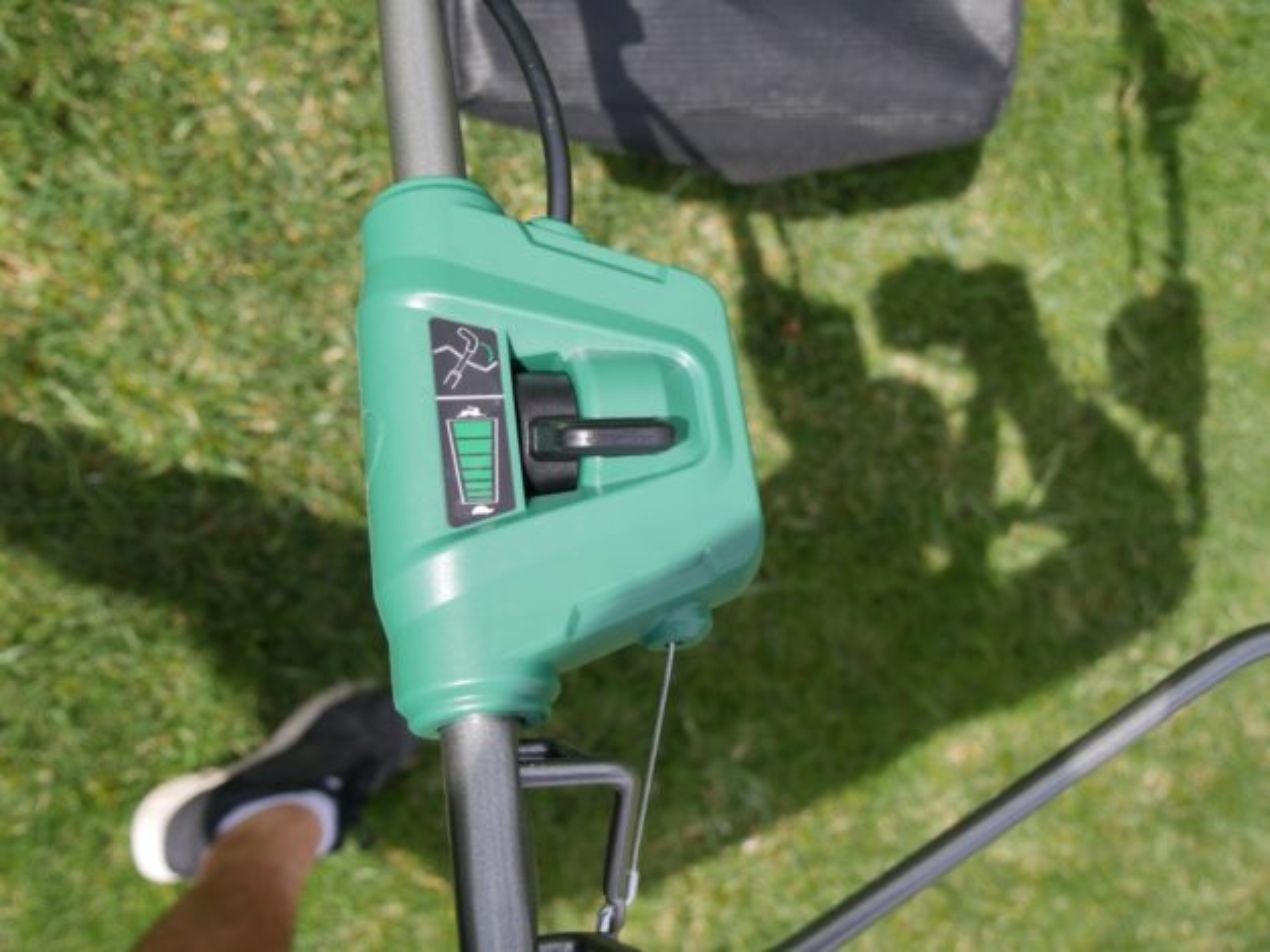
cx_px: 635
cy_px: 476
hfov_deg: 49.0
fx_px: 1394
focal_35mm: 38
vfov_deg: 37.7
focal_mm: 19
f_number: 3.8
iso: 200
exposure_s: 1/1000
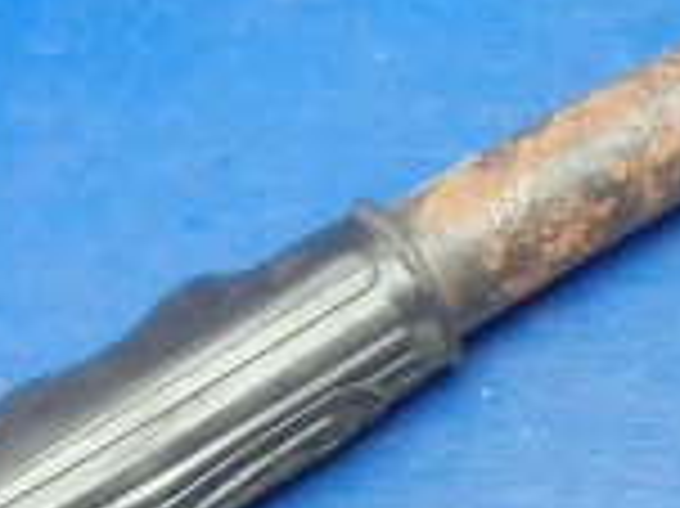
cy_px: 162
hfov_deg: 16.1
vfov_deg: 12.4
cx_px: 734
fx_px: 2336
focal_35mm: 119
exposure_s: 1/30
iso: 800
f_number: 3.9
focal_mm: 5
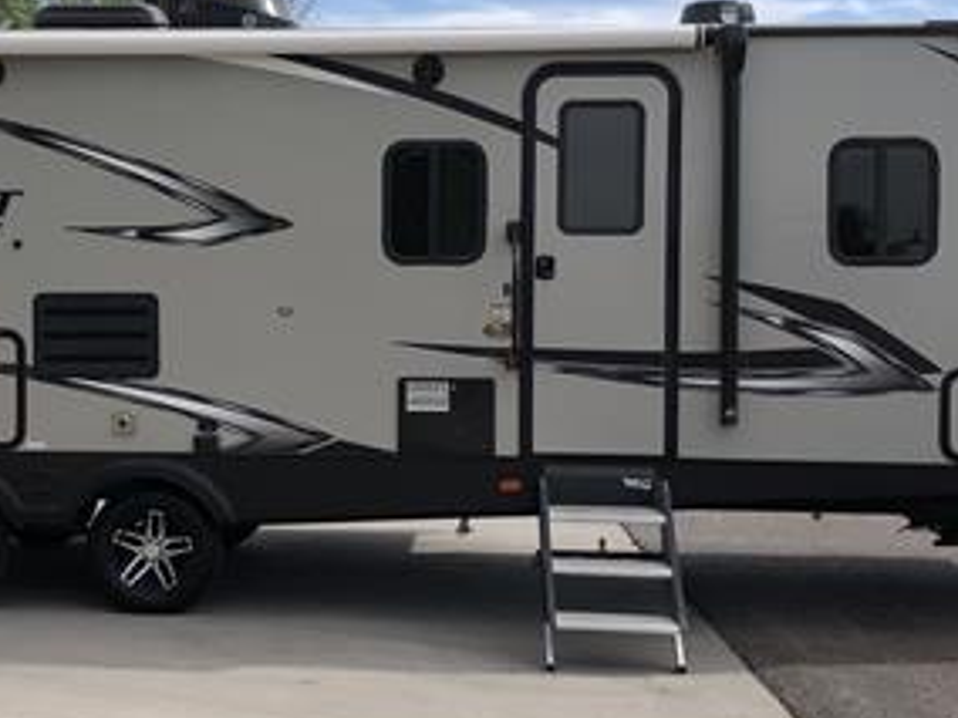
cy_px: 334
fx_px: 1744
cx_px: 320
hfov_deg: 30.5
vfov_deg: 23.3
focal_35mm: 63
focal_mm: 3.99
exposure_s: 1/2315
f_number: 1.8
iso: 20
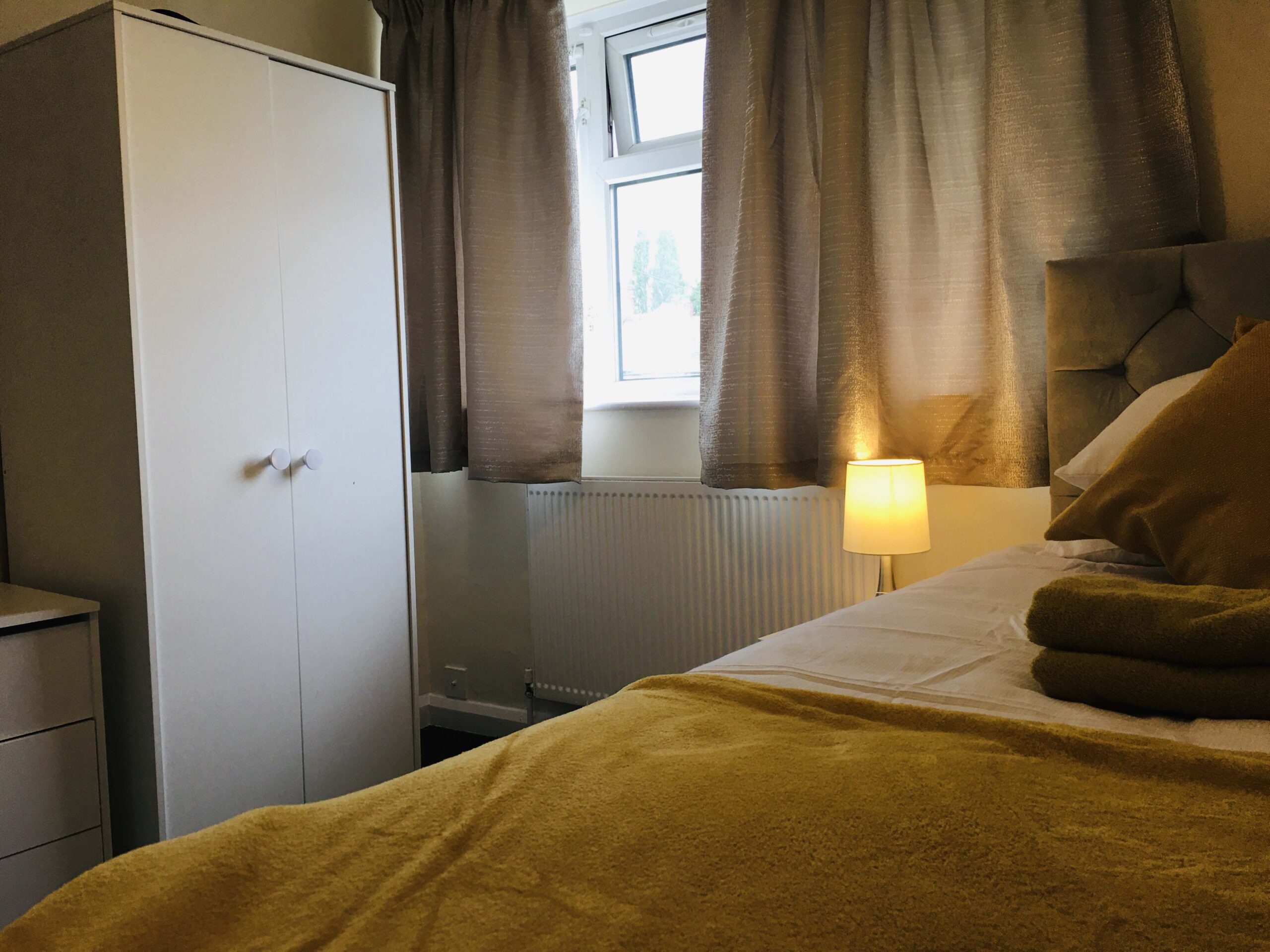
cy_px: 476
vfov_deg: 48.2
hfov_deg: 61.7
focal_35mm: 29
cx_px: 635
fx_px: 1064
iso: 25
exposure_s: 1/33
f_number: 2.2
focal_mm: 4.15
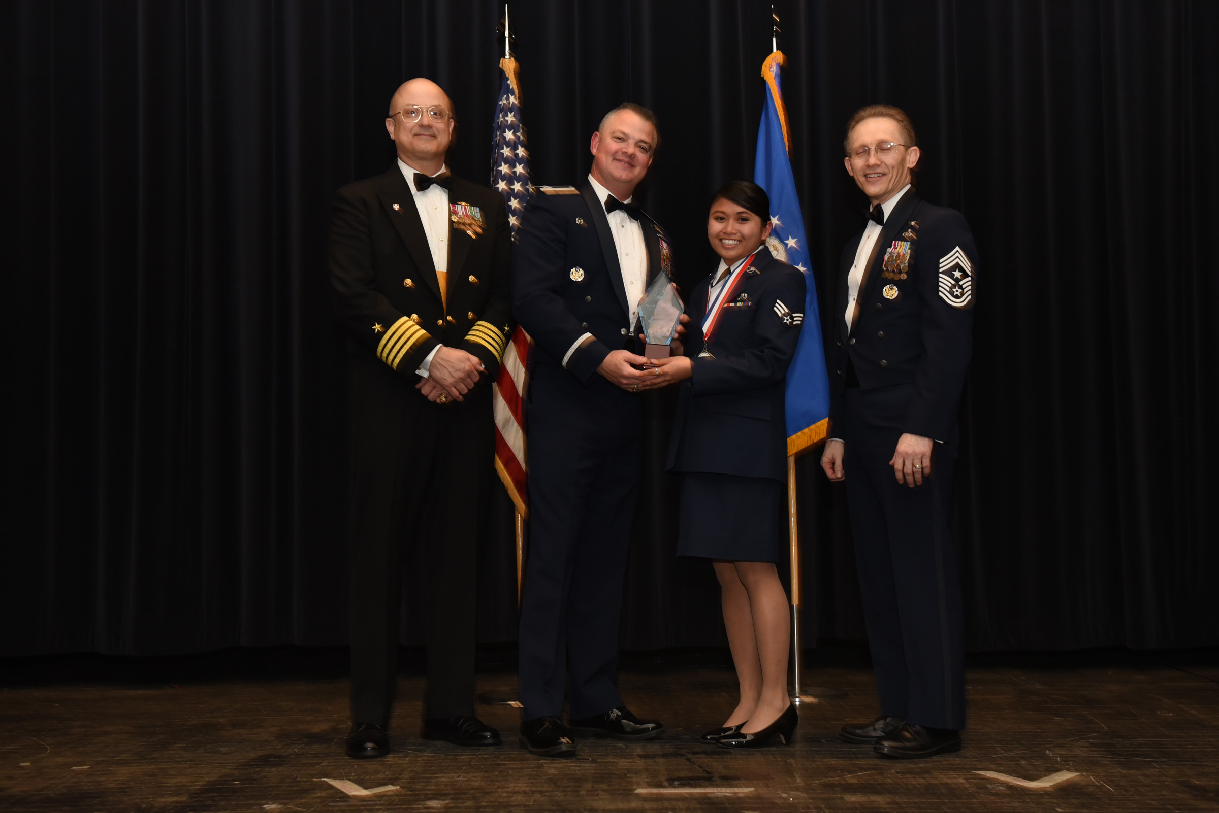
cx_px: 610
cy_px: 406
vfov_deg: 28.1
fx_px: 1626
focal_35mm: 48
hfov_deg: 41.1
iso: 1250
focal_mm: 48
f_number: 5
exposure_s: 1/40
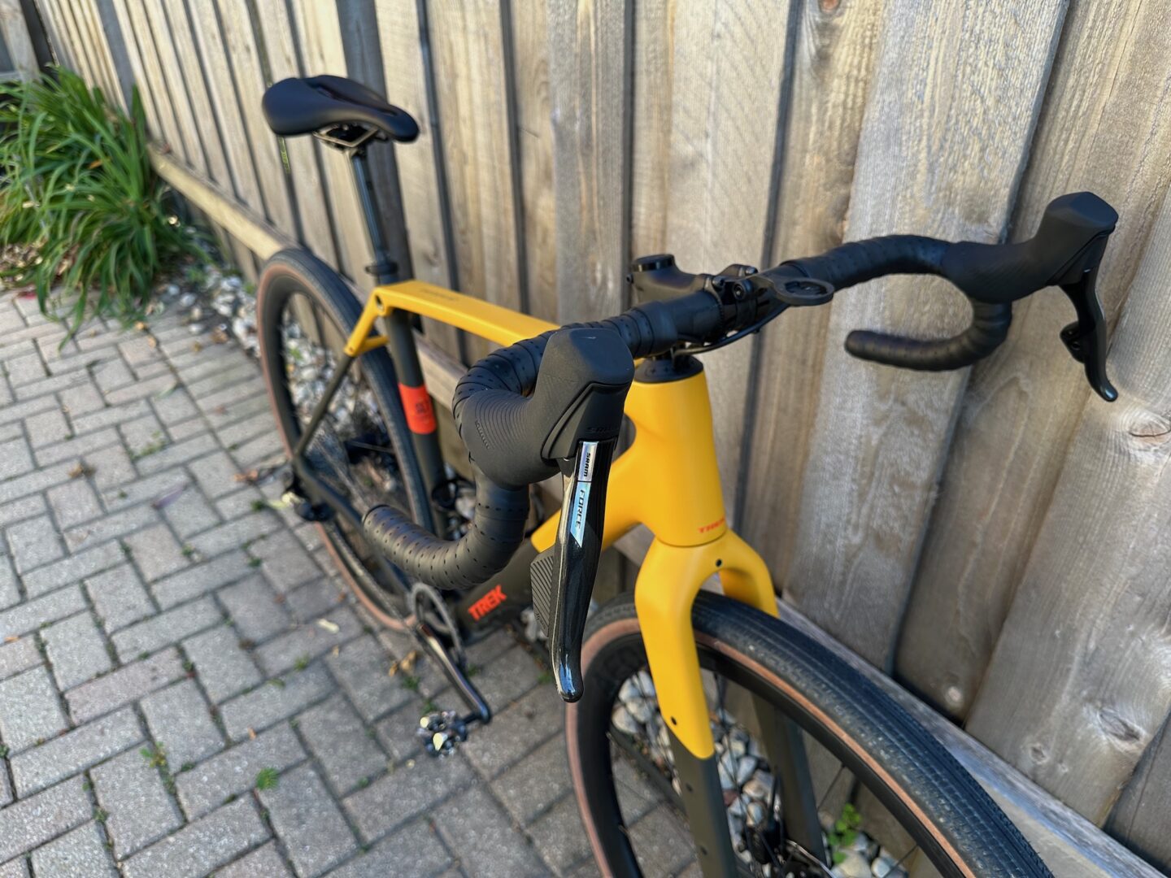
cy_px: 439
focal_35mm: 24
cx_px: 586
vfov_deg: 56.8
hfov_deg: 71.6
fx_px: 812
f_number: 1.78
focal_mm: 6.86
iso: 64
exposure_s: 1/240
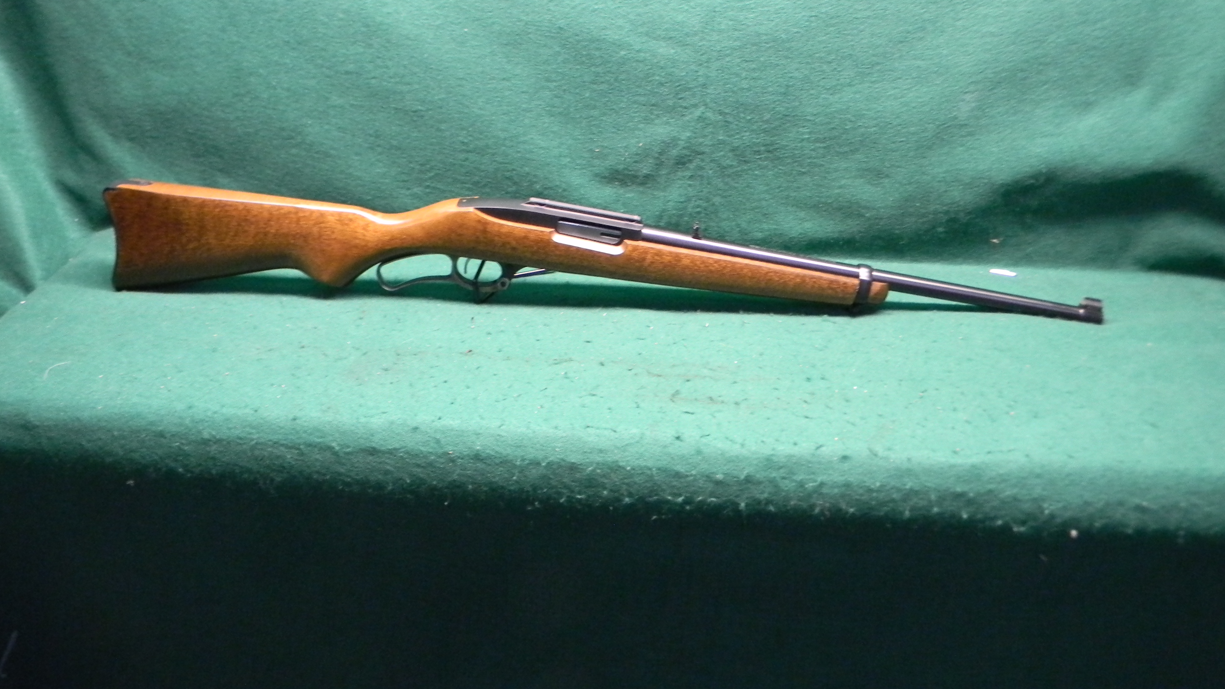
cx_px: 619
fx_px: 1007
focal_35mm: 31
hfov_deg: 62.6
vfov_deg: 37.7
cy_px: 310
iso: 400
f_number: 3.5
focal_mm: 5
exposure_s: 1/25.1
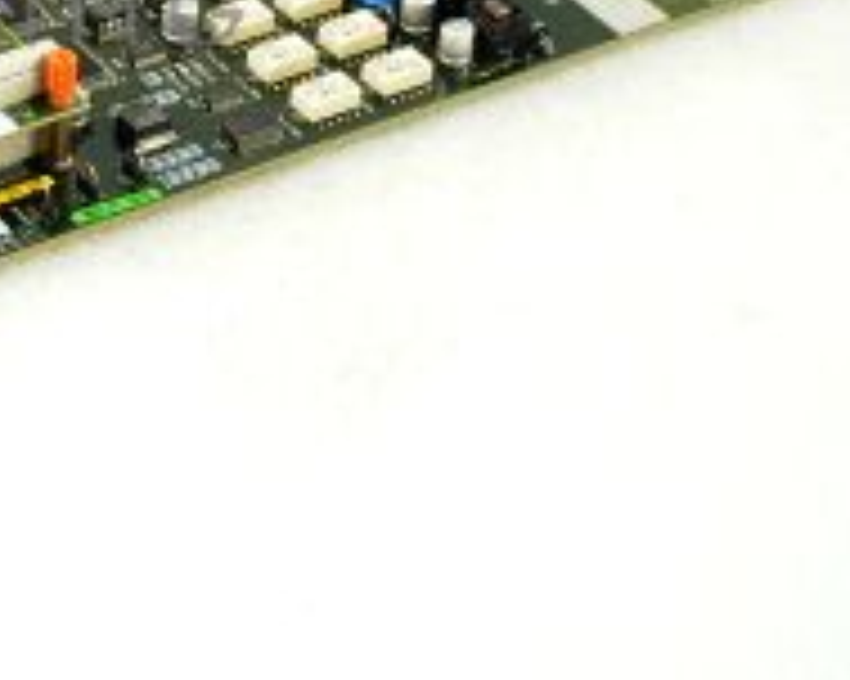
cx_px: -207
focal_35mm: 194
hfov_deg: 9.8
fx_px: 4878
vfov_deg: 7.9
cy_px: -61
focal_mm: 65
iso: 800
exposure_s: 1/100
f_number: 5.6
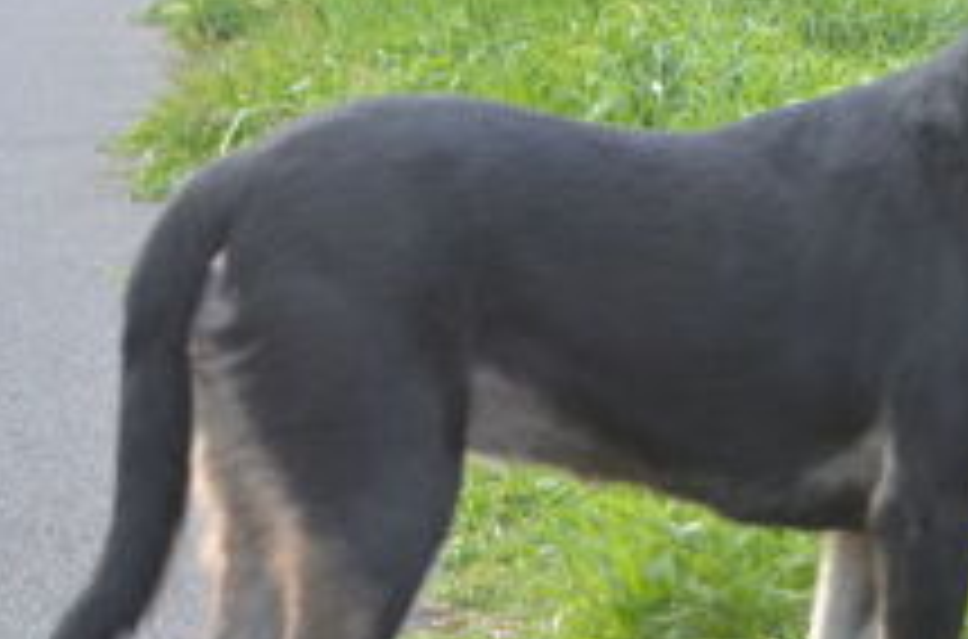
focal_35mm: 218
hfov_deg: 9.4
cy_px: 477
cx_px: 743
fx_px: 5848
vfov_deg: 6.3
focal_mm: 65
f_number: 4.8
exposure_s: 1/200
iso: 280
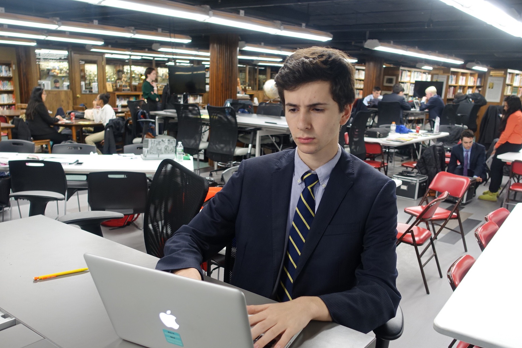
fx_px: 464
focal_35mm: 32
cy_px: 214
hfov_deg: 58.7
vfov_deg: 40.9
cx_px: 257
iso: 125
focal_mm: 8.8
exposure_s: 1/30
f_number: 2.2
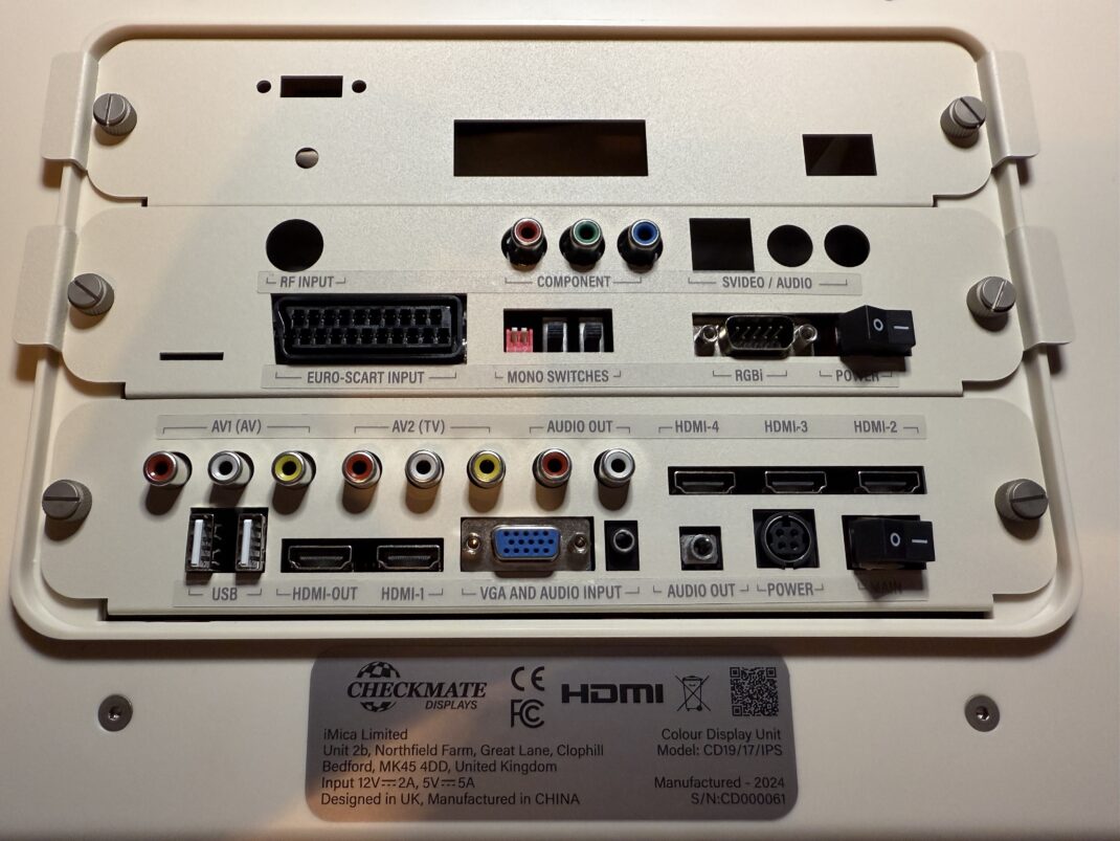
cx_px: 560
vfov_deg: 56.8
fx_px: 777
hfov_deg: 71.6
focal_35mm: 24
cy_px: 420
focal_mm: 2.22
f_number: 2.2
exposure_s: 1/100
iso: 320
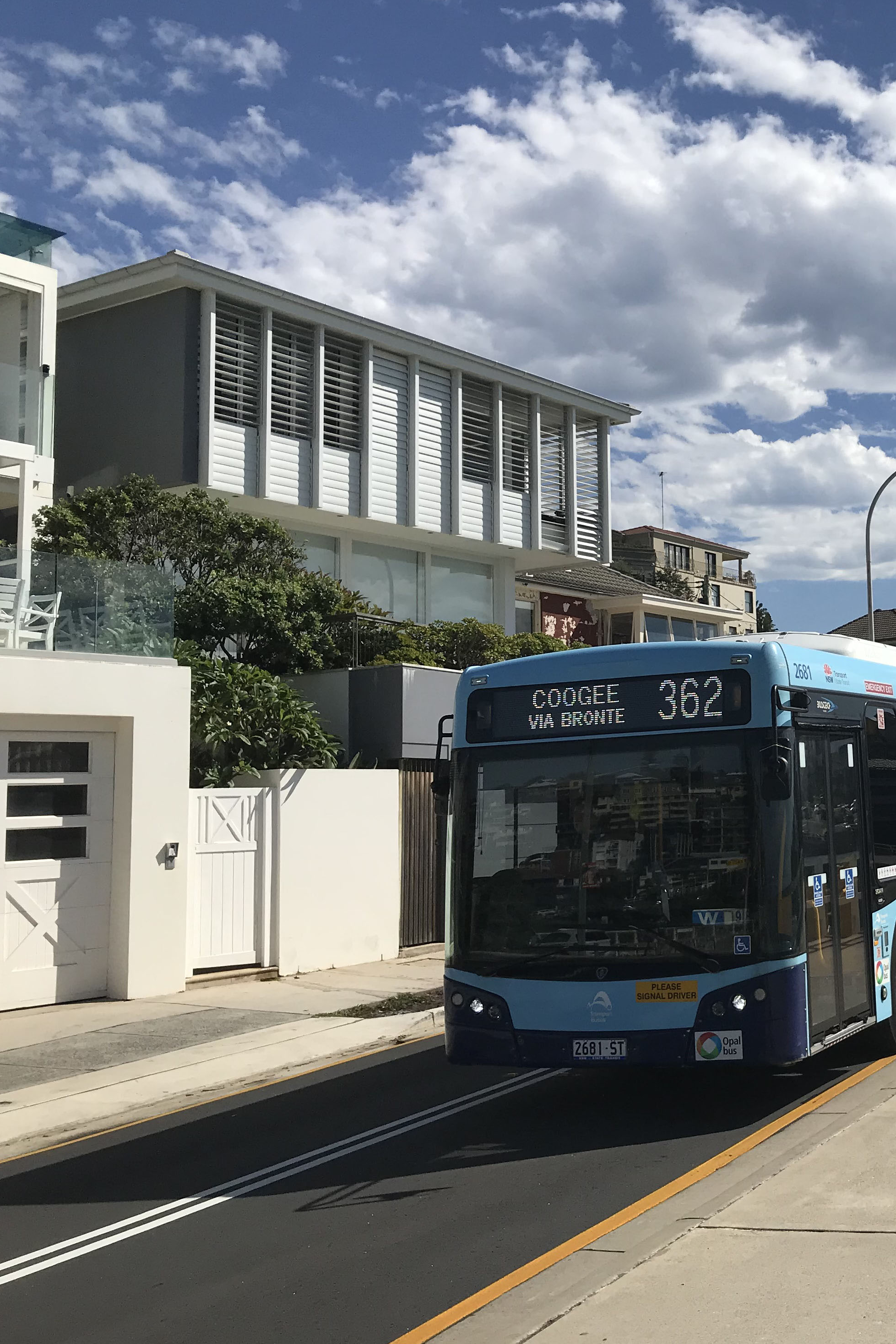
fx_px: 1493
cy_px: 658
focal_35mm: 40
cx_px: 919
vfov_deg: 48.5
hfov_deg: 30.7
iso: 20
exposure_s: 1/5051
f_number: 1.8
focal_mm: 3.99
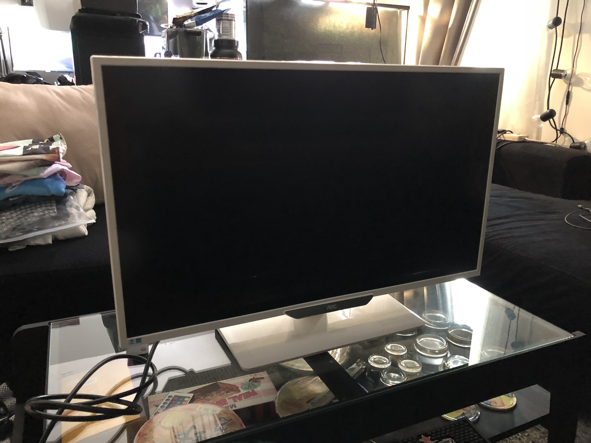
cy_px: 222
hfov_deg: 63.4
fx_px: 478
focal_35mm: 28
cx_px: 296
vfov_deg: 49.7
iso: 160
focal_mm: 4
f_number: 1.8
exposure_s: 1/4
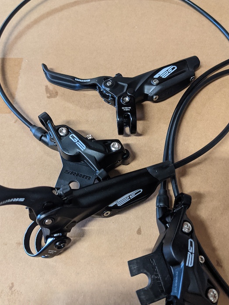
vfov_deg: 58.3
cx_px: 117
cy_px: 161
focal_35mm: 31
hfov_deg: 45.5
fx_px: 273
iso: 533
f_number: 1.73
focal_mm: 4.38
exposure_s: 1/24
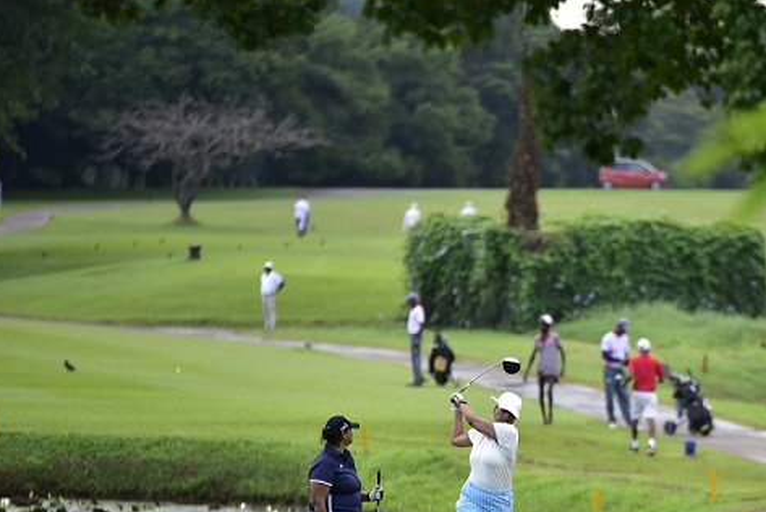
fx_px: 6642
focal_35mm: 312
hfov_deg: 6.6
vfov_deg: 4.4
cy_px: 383
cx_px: 562
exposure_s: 1/4000
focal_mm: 200
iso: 1250
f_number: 2.8
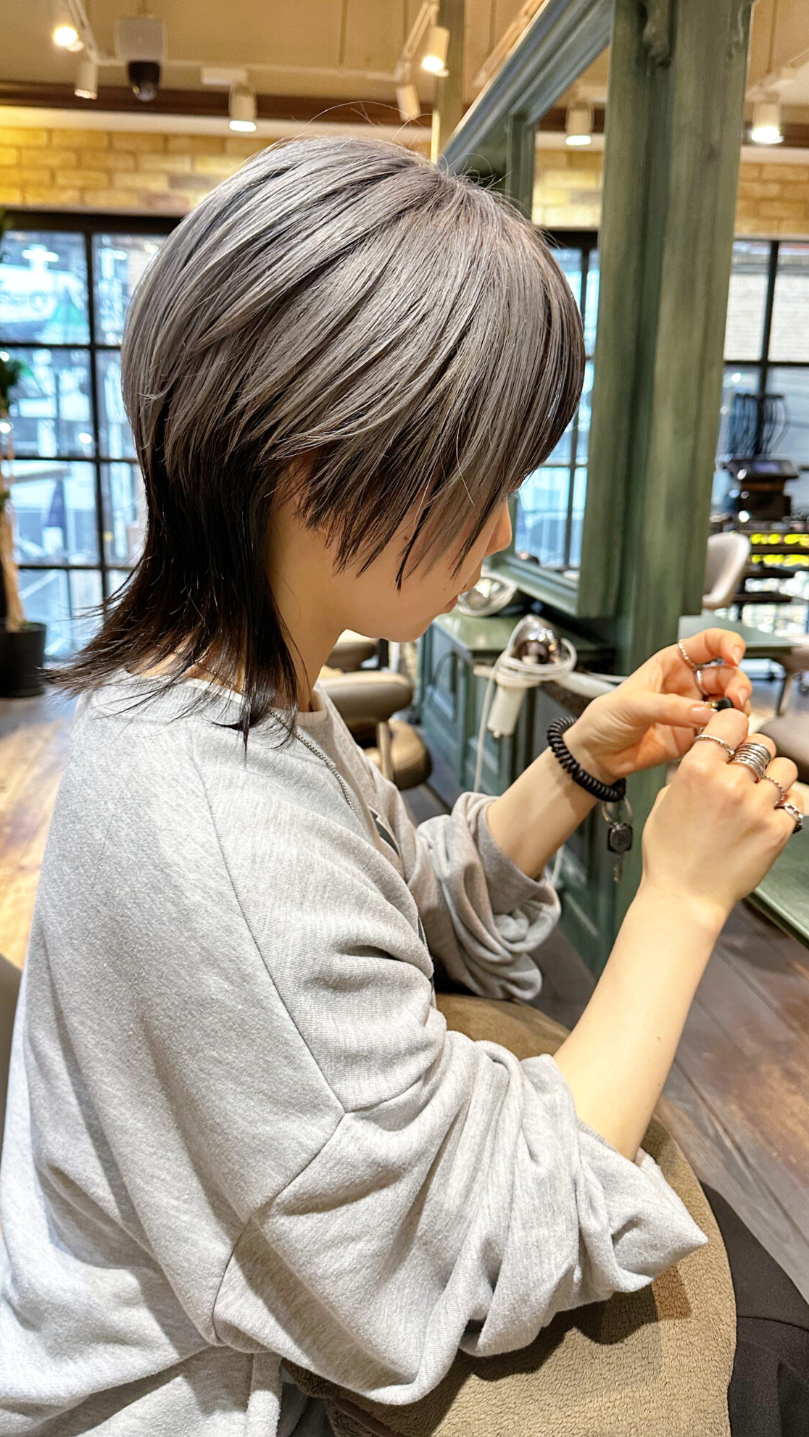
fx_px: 1029
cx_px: 357
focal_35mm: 27
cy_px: 698
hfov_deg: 42.8
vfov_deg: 69.8
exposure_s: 1/50
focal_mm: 6.86
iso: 320
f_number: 1.78
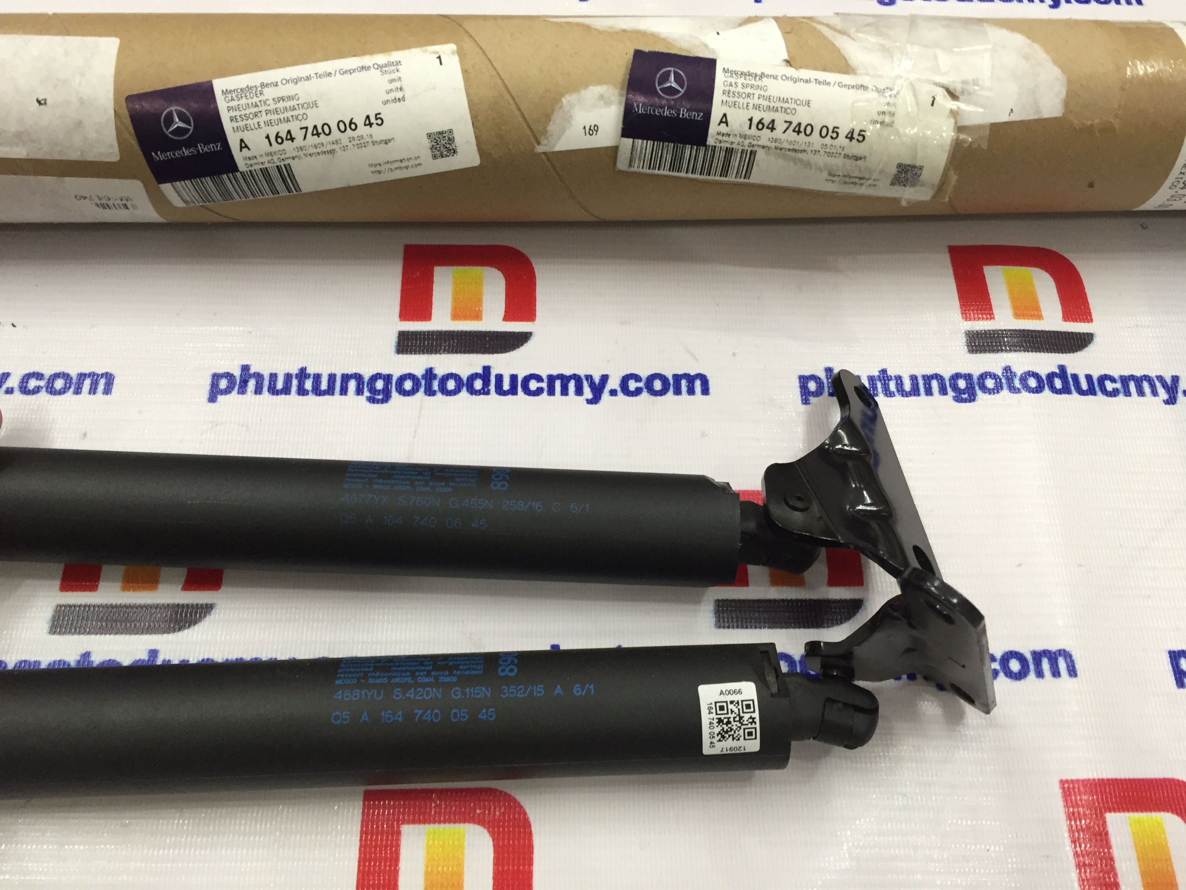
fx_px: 994
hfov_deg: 61.7
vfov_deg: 48.2
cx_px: 593
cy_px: 445
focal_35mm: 29
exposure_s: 1/33
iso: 125
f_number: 2.2
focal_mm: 4.15
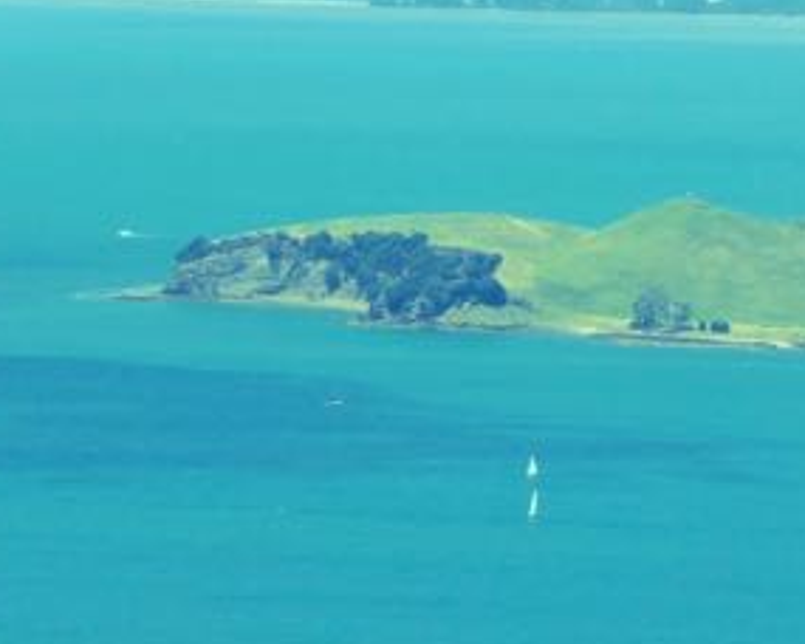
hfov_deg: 4.7
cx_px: 977
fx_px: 9816
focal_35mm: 412
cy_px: 376
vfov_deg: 3.8
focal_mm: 61.6
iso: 125
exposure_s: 1/1600
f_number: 4.3
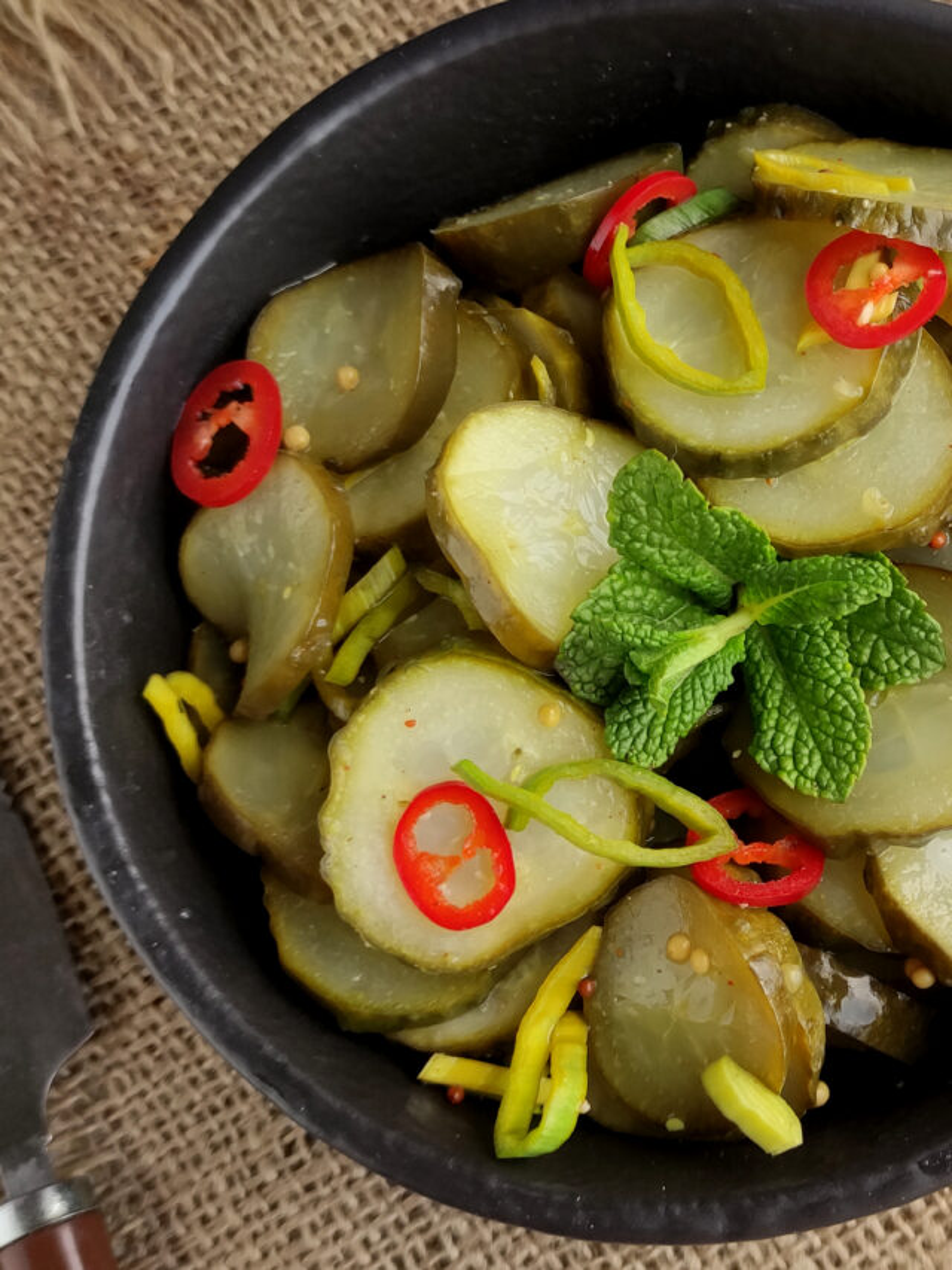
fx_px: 916
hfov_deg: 54.9
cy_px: 635
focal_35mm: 25
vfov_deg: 69.4
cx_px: 476
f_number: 1.89
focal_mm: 5.43
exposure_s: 1/120
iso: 65
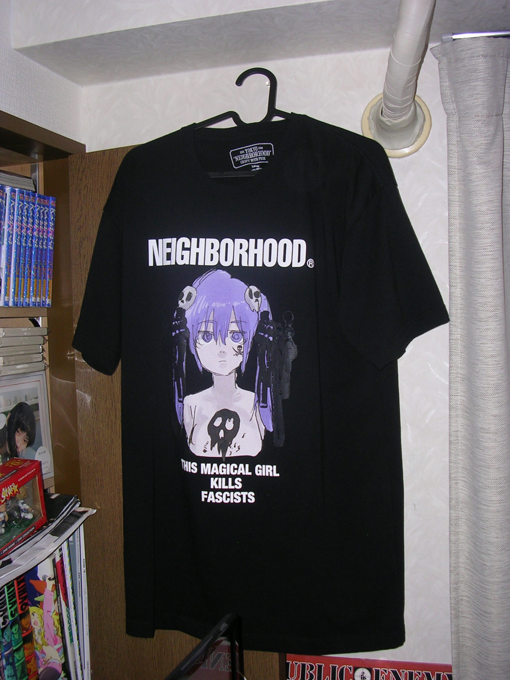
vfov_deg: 49.0
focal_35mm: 38
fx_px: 746
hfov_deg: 37.7
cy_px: 340
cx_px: 255
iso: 50
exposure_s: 1/60
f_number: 2.8
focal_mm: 5.8
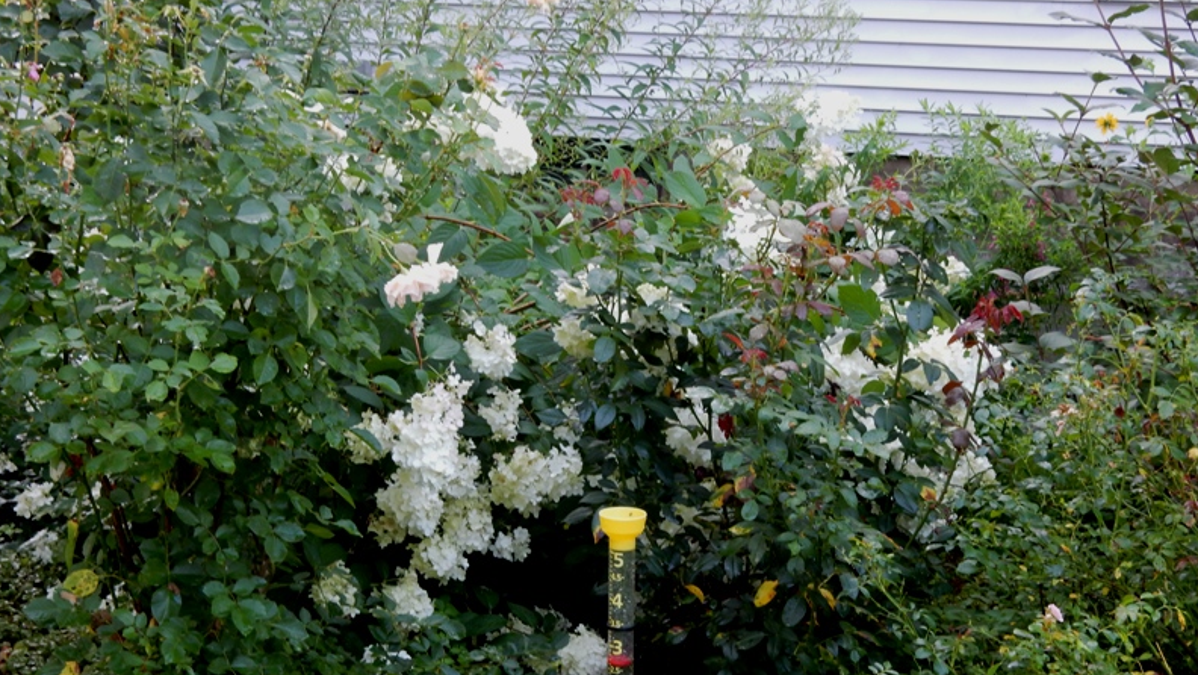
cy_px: 437
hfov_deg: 31.9
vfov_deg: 18.2
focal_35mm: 66
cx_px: 594
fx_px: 2097
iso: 180
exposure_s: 1/30
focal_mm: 10.7
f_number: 4.5
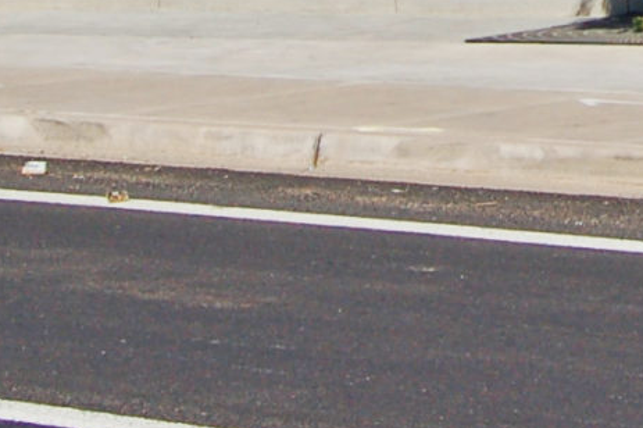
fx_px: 4444
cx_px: 961
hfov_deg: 8.1
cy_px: -649
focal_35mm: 249
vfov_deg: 5.3
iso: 200
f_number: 10
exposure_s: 1/400
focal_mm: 30
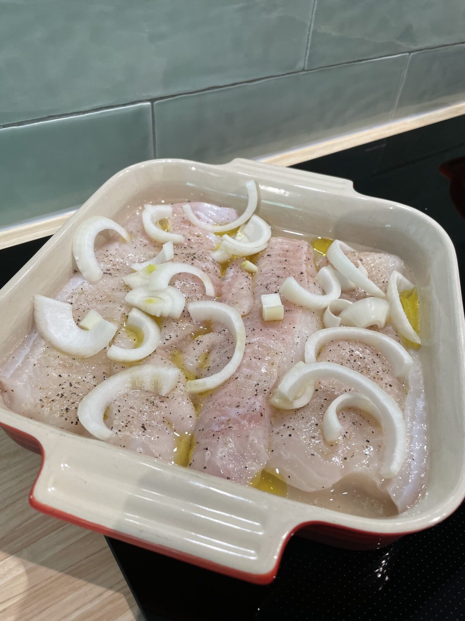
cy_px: 310
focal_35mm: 26
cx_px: 232
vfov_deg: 67.3
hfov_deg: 53.1
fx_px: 466
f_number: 1.6
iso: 125
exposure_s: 1/100
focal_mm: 4.2
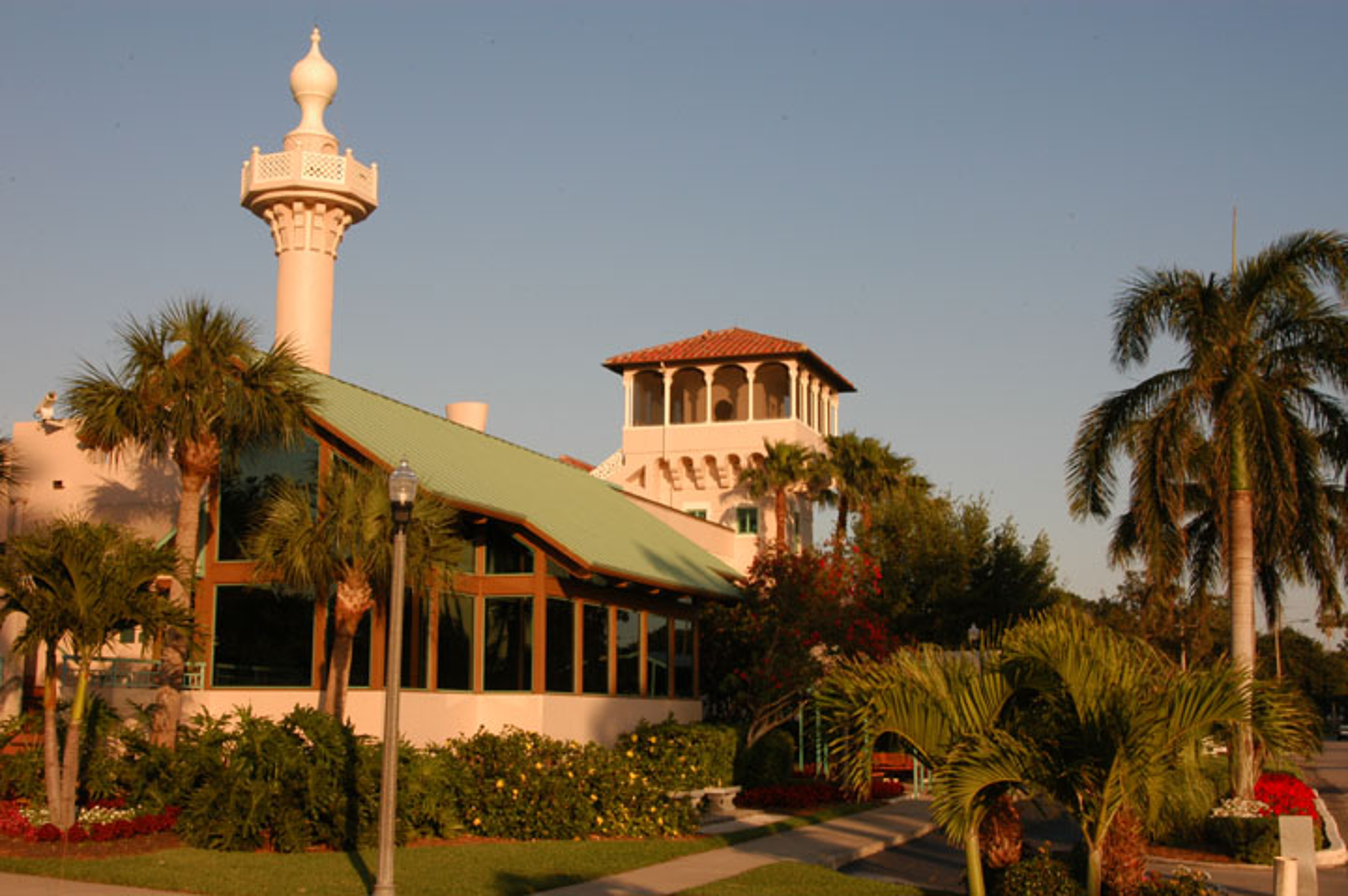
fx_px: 1684
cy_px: 448
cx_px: 674
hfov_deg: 43.6
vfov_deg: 29.8
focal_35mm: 45
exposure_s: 1/80
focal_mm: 30
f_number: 14
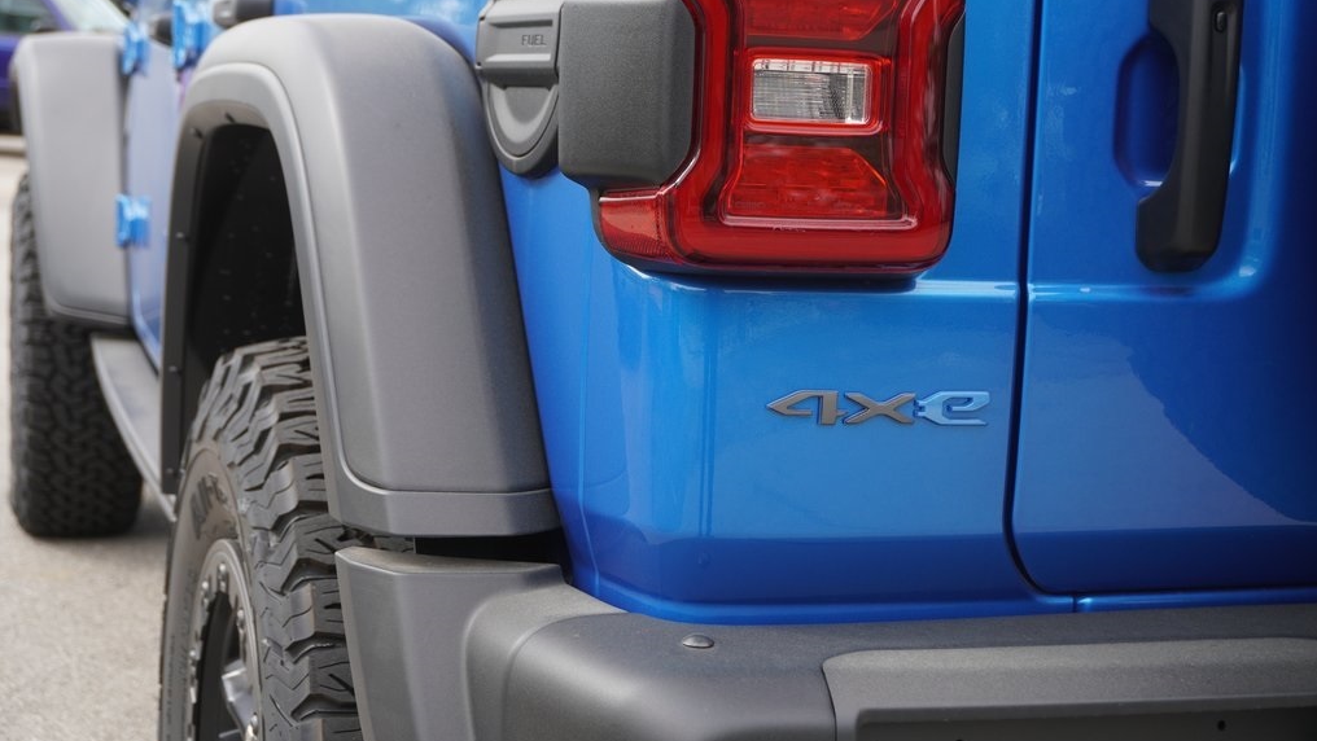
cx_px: 662
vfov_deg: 21.1
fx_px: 1991
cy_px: 374
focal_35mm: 57
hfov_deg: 36.6
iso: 160
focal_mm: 36
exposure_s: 1/160
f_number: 5.6
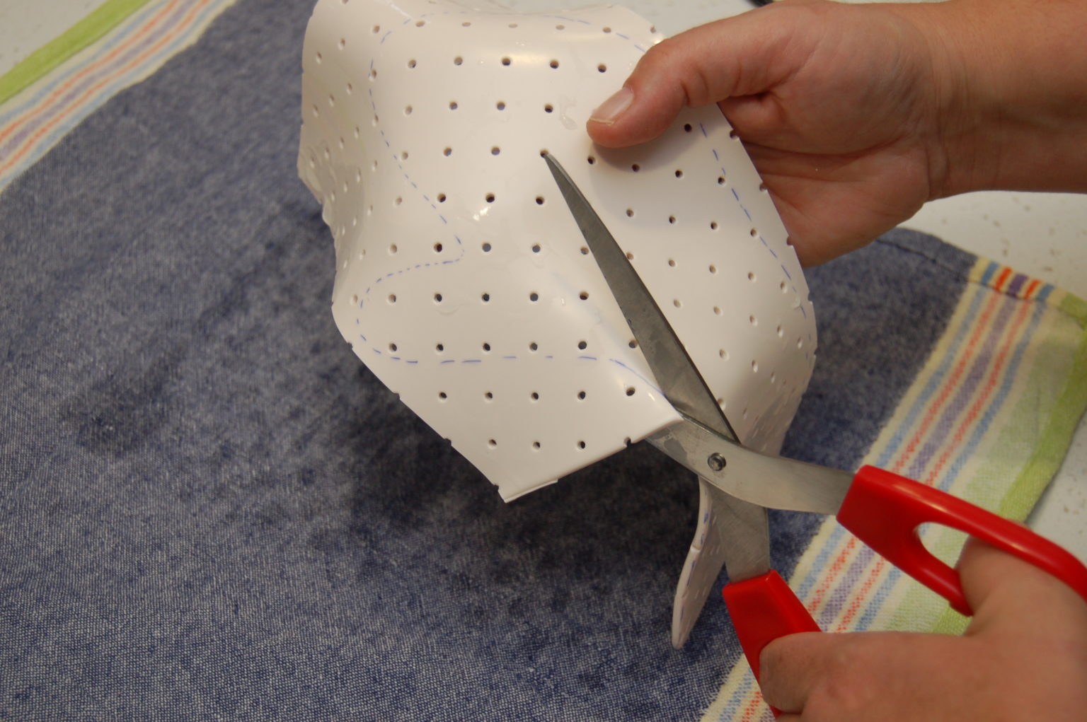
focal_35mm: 57
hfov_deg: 35.1
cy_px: 361
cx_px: 544
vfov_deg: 23.7
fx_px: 1719
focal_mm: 38
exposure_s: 1/60
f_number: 4.8
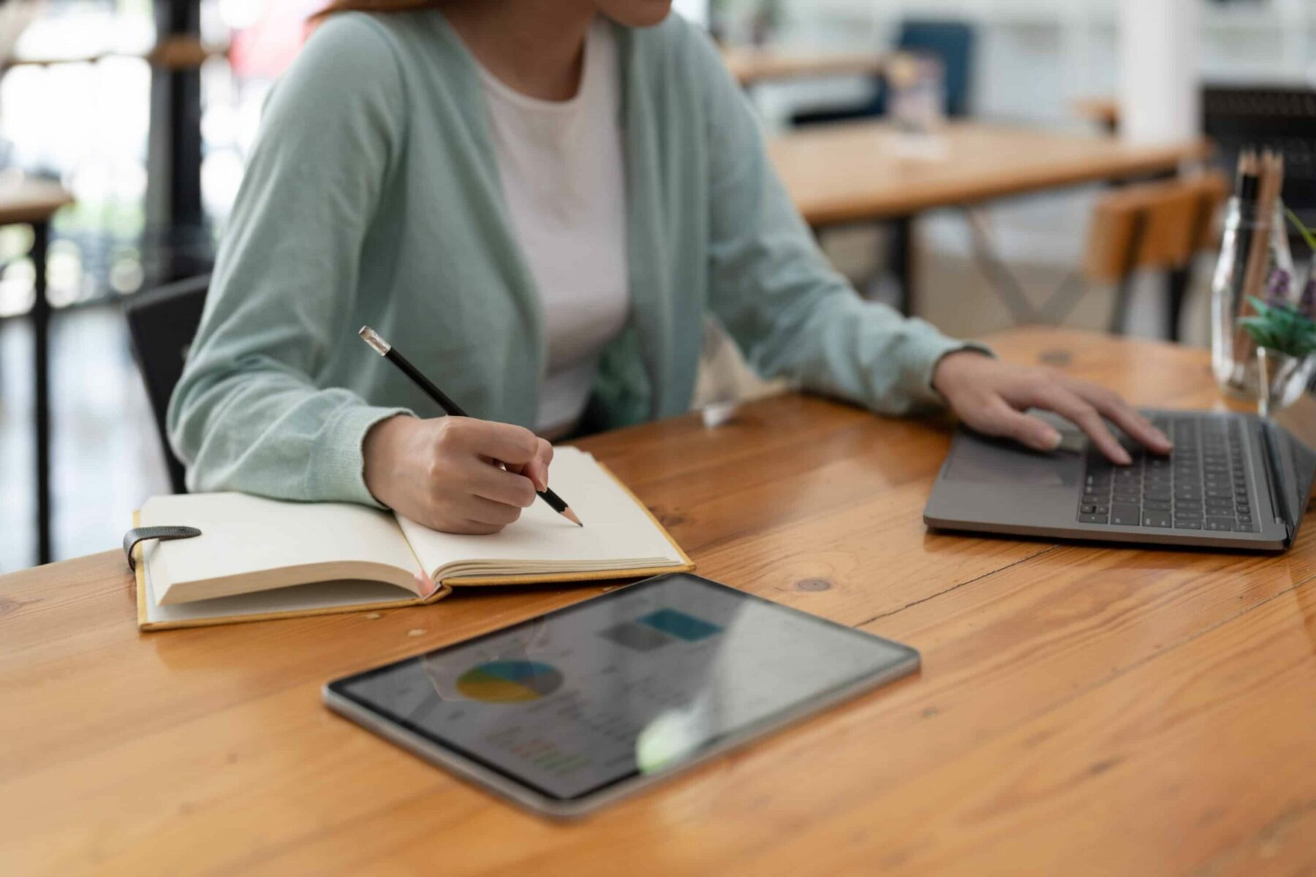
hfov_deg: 39.6
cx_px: 658
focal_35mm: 50
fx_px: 1828
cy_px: 438
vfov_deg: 27.0
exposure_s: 1/160
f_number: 2
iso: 100
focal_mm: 50
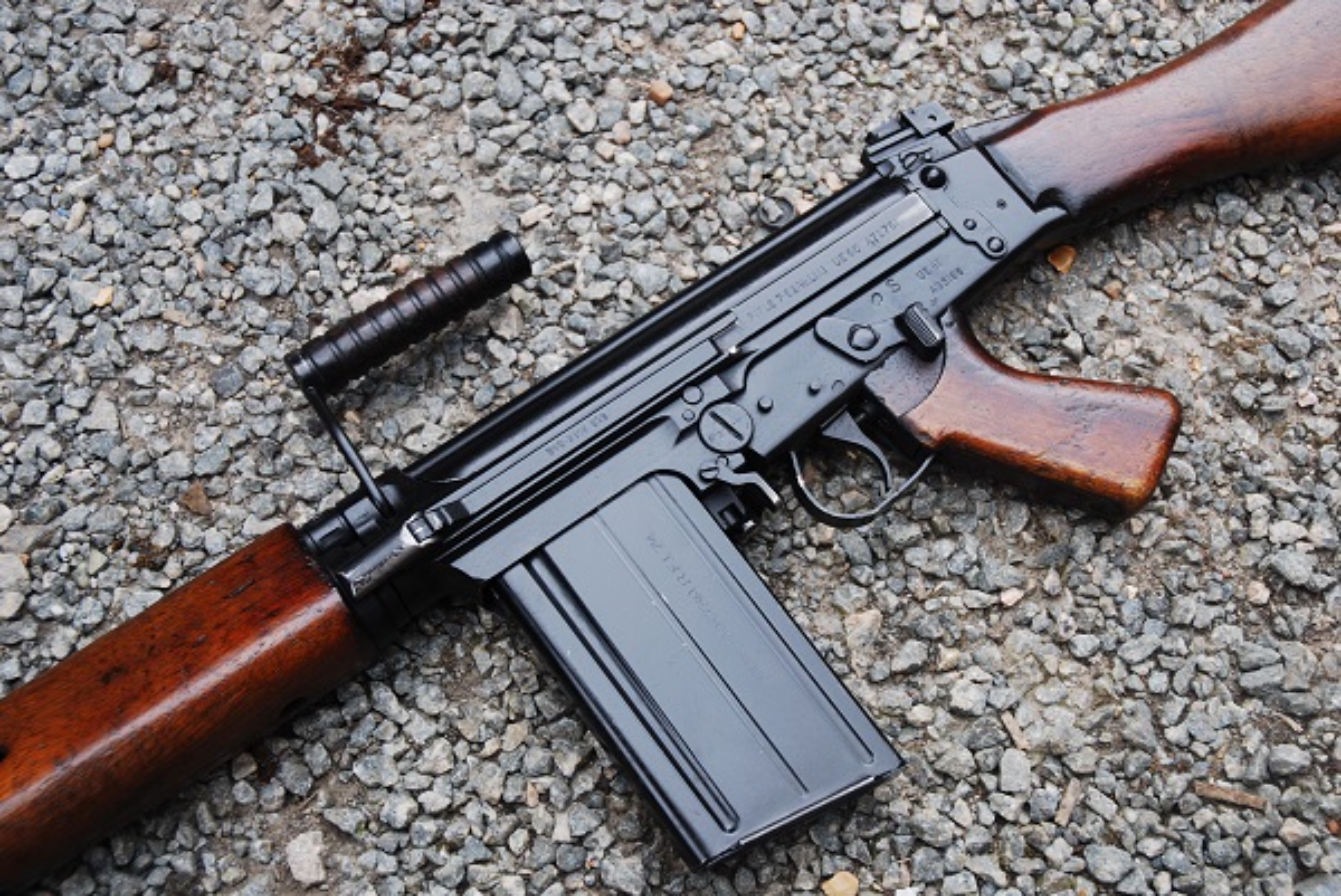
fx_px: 1621
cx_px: 670
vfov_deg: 30.9
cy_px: 448
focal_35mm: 44
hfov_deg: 44.9
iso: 180
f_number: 5.6
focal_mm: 29
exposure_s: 1/125
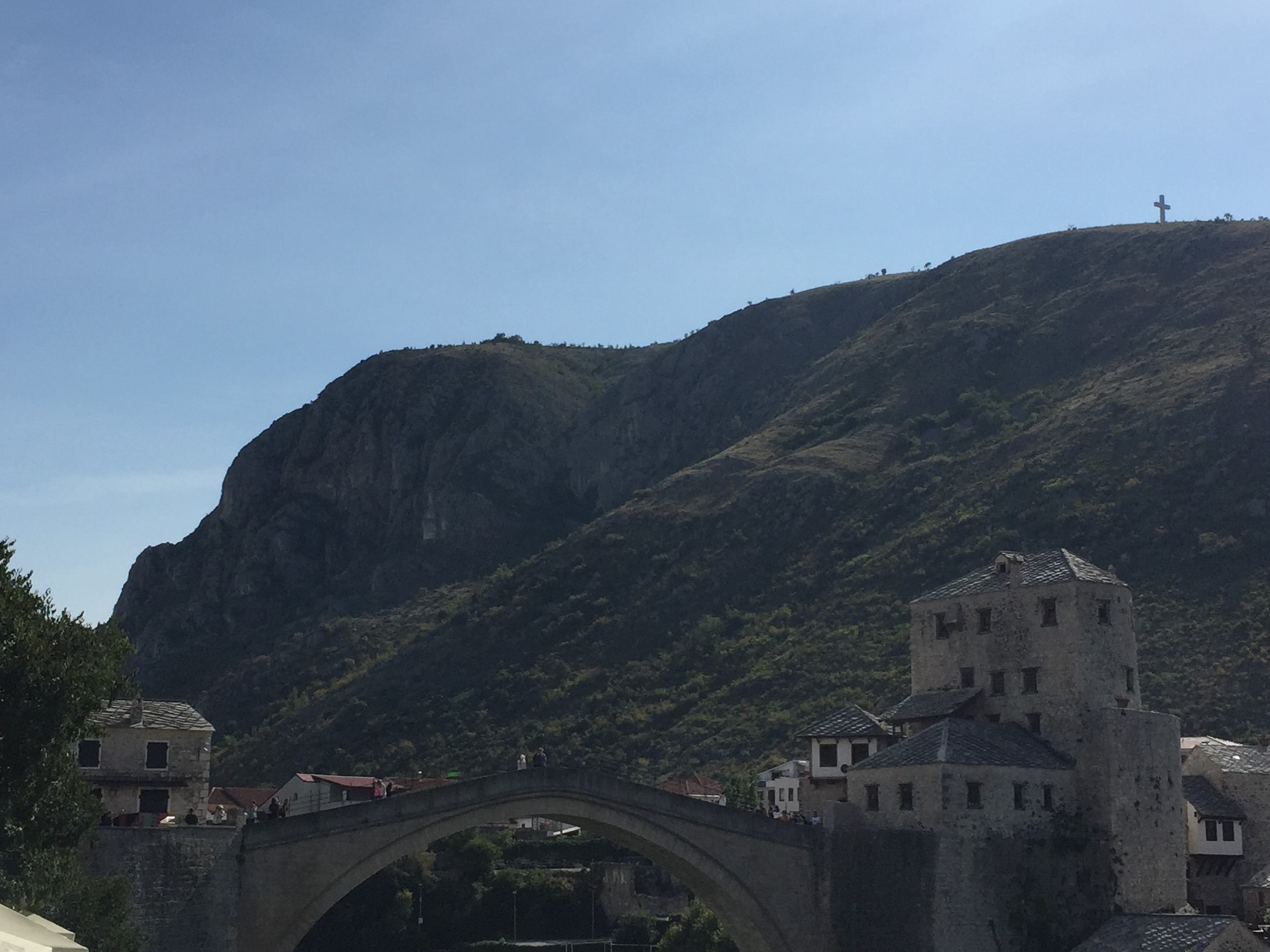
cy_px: 421
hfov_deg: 38.7
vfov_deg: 29.6
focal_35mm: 49
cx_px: 783
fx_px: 1798
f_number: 2.2
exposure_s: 1/4950
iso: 32
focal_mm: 4.15
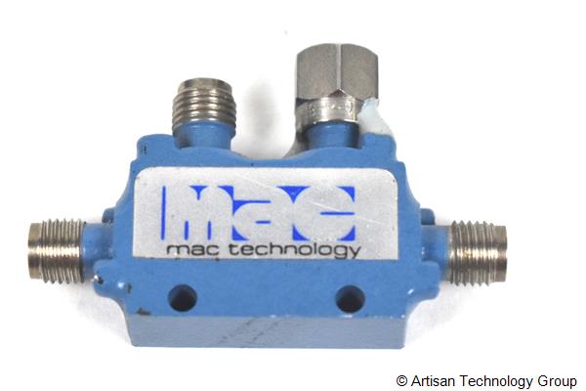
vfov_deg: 16.6
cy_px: 196
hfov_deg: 24.6
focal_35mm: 82
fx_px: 1343
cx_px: 293
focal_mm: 55
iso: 1000
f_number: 5.6
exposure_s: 1/250
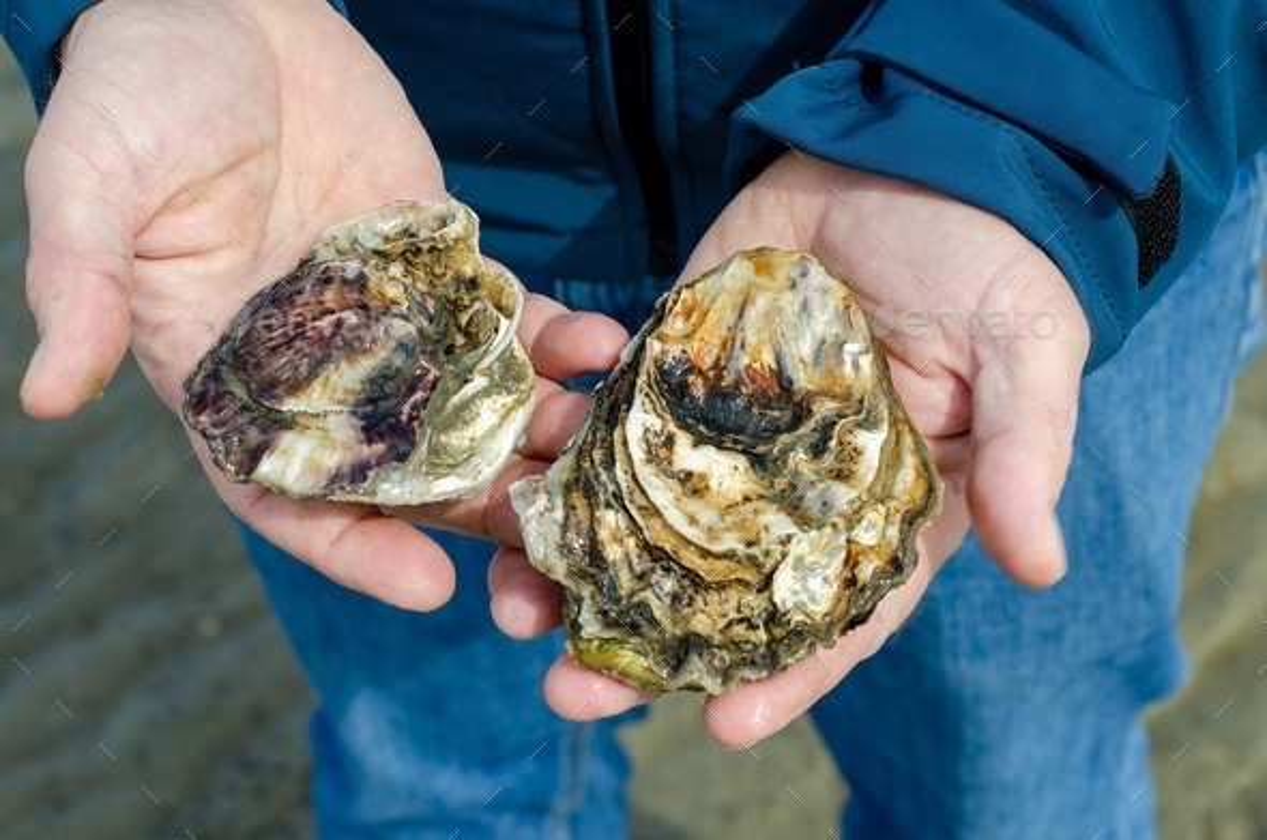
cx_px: 634
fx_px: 2635
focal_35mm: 75
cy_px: 420
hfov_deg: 27.0
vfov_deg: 18.1
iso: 100
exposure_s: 1/160
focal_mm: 50
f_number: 8
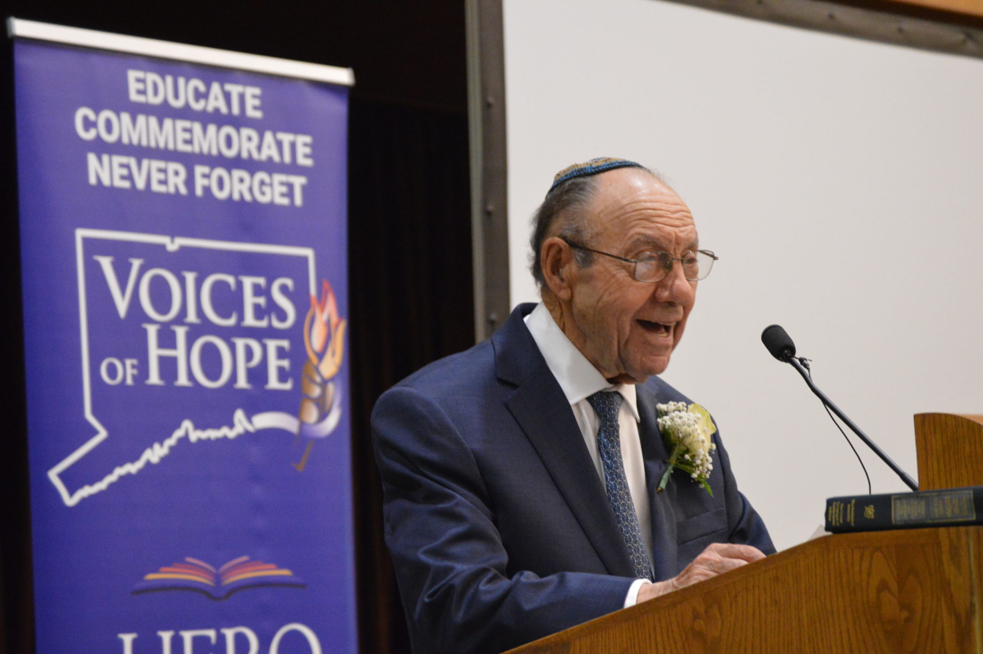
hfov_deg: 20.6
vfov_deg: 13.8
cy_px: 327
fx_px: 2701
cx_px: 492
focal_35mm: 99
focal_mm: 66
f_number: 4.2
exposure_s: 1/30
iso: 3200
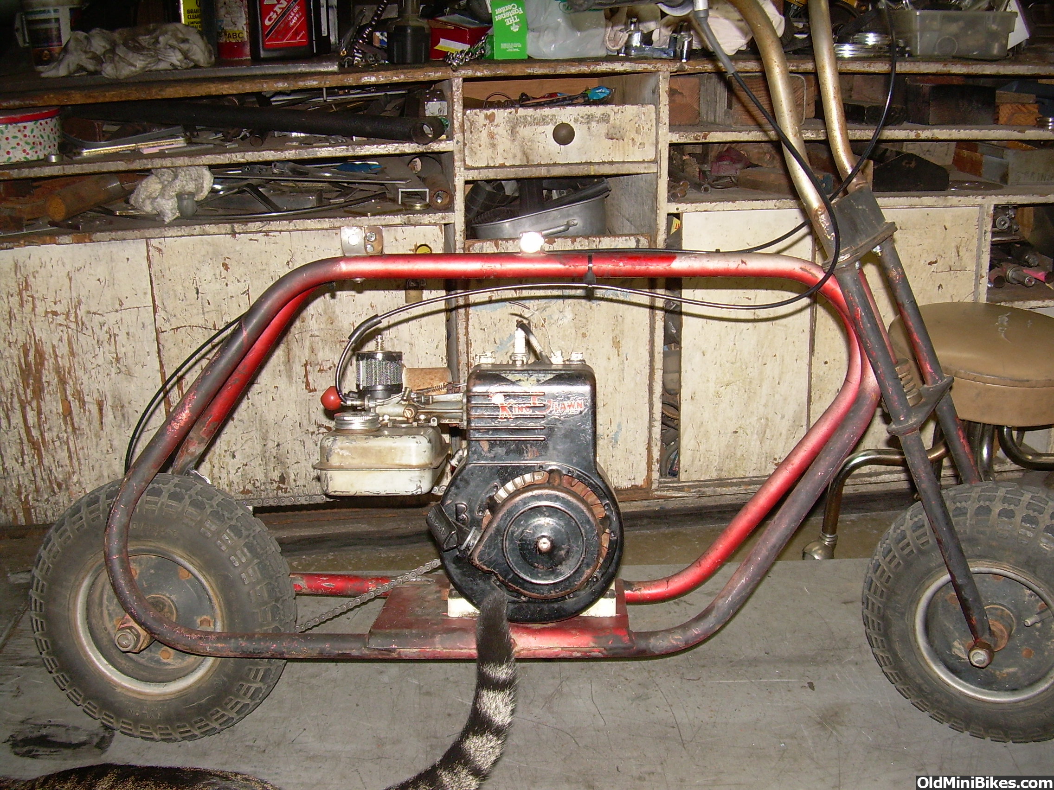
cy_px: 395
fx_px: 1157
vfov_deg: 37.7
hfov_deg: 49.0
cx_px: 527
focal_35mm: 38
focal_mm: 6.3
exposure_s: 1/60
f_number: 2.8
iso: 100
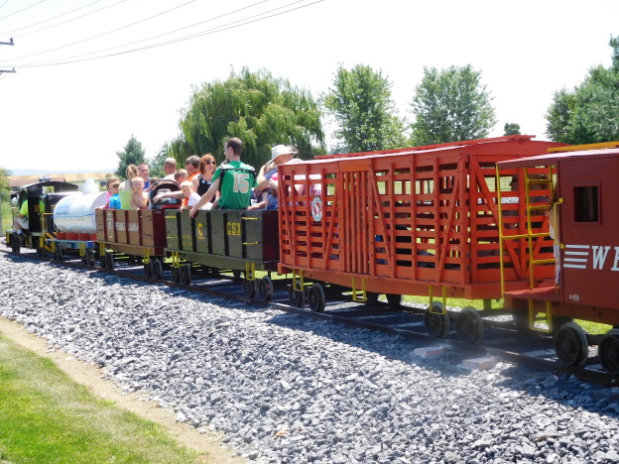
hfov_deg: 34.9
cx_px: 310
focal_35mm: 55
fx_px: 984
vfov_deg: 26.6
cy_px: 232
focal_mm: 9.8
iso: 125
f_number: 4.2
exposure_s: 1/320
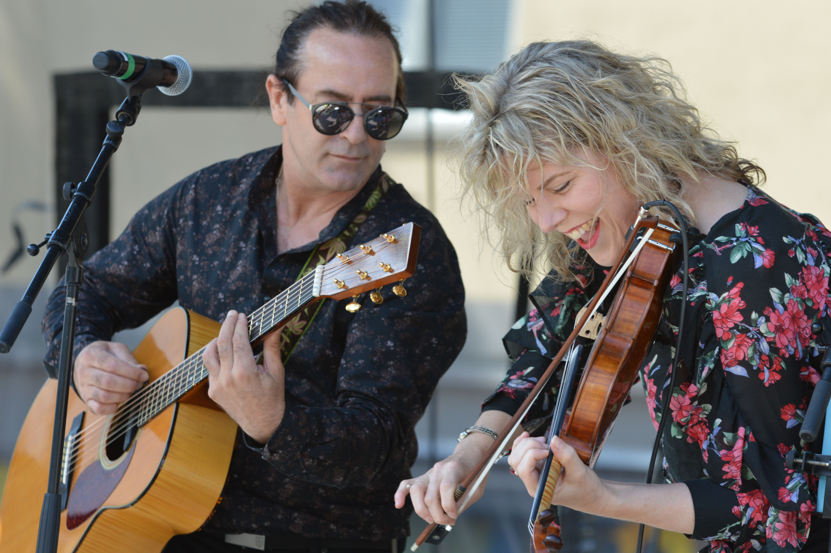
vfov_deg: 6.1
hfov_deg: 9.2
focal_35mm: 225
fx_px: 5189
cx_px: 416
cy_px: 276
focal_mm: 150
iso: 400
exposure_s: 1/400
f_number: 5
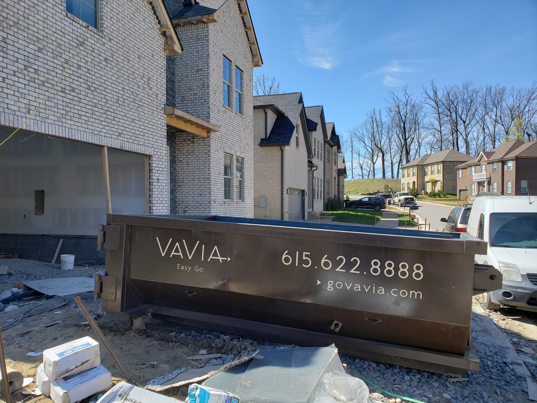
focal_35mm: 26
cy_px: 202
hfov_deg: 67.3
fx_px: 403
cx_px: 268
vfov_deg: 53.1
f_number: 2.4
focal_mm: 4.3
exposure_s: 1/752
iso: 50
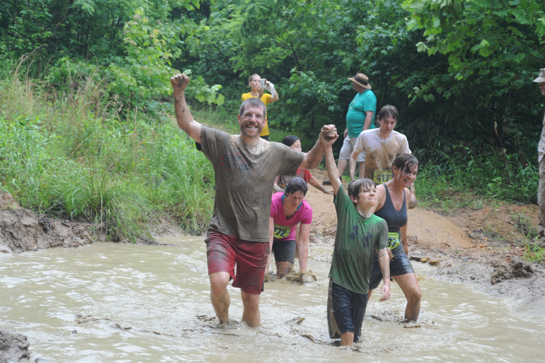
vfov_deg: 16.1
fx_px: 1286
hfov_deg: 23.9
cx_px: 272
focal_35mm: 85
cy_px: 182
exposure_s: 1/60
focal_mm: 85
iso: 500
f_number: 9
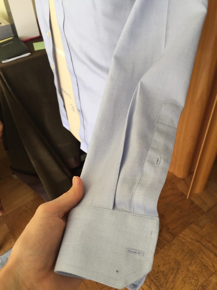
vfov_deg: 61.7
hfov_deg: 48.2
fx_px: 242
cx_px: 108
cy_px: 145
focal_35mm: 29
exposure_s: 1/30
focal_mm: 4.15
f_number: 2.2
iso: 40
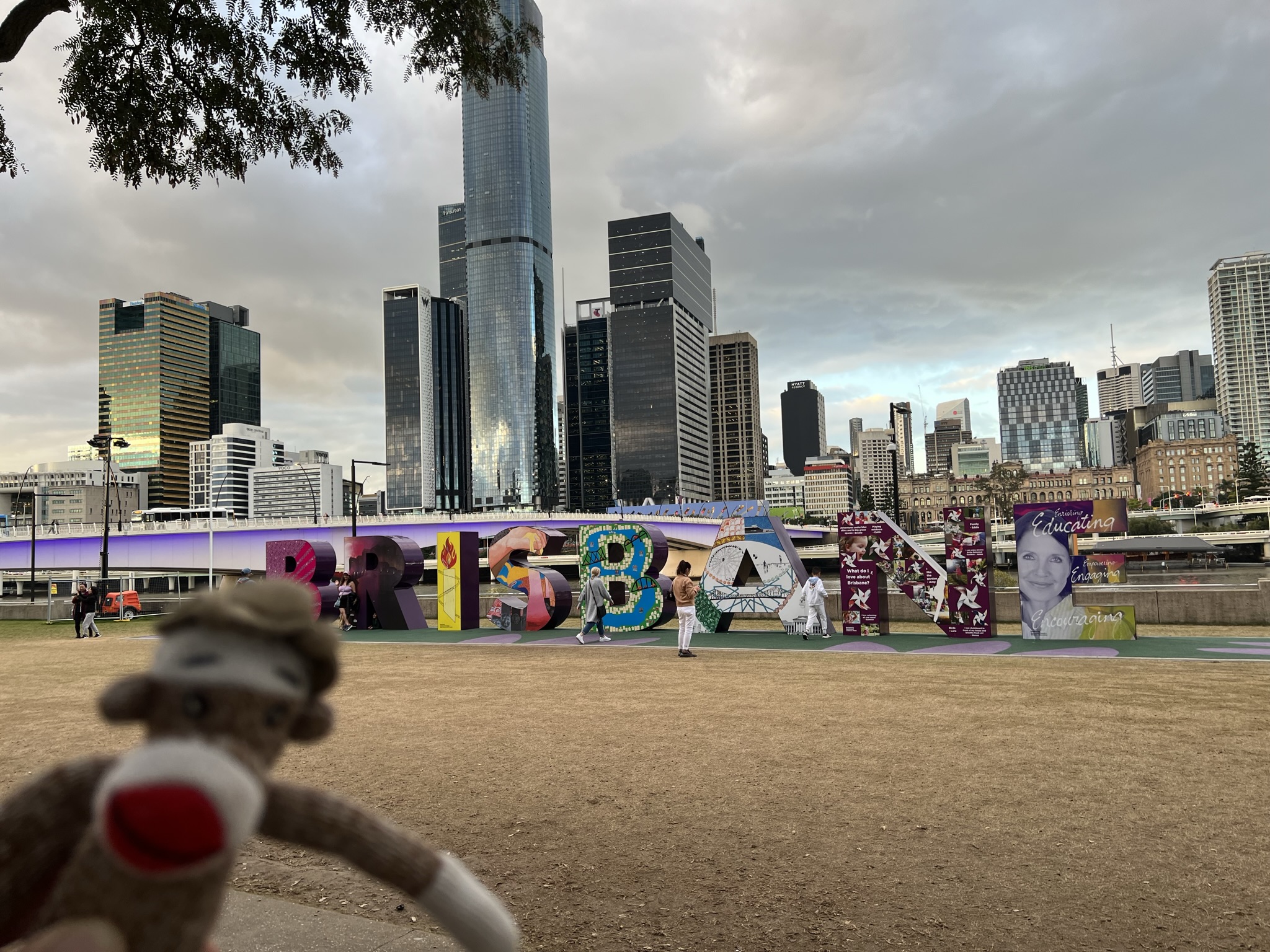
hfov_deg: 67.3
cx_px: 635
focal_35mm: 26
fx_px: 954
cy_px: 476
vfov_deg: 53.1
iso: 32
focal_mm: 5.7
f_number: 1.5
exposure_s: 1/121
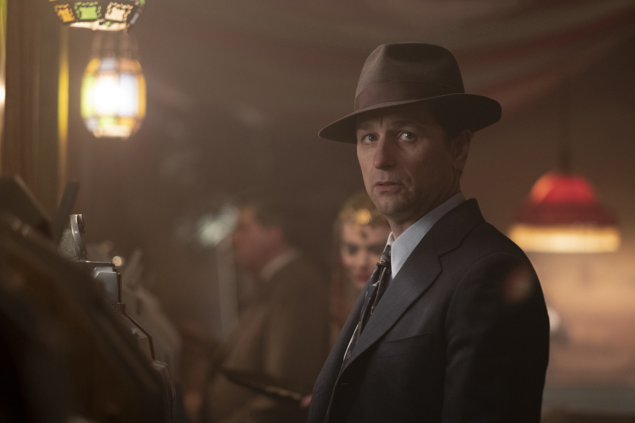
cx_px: 318
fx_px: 1481
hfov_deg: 24.2
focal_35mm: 84
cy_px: 212
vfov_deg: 16.3
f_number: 1.2
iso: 1600
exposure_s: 1/125
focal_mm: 56
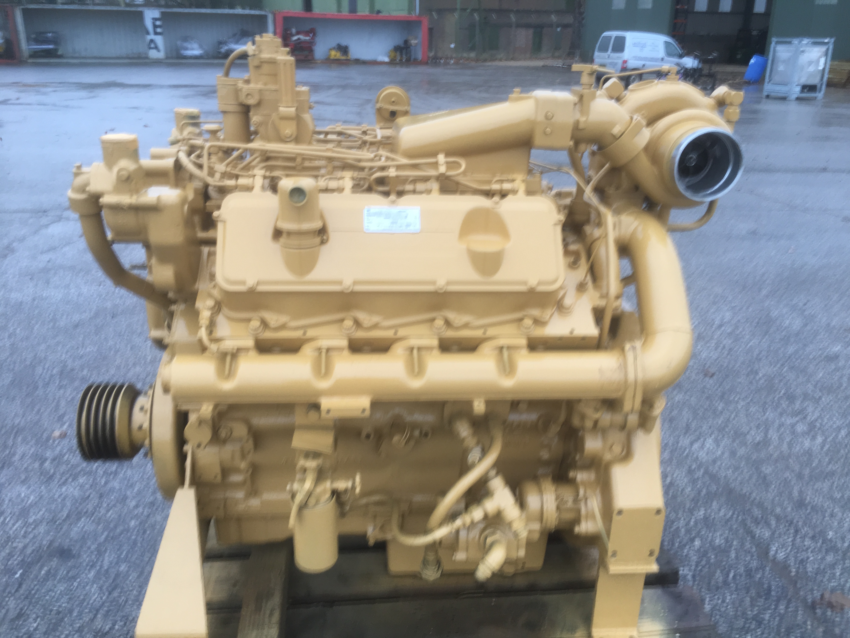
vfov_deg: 48.2
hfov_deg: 61.7
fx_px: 712
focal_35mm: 29
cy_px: 319
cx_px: 425
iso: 32
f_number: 2.2
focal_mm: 4.15
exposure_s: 1/50
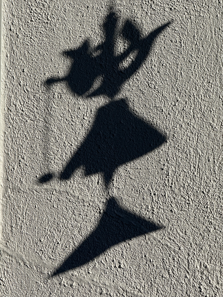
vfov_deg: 16.4
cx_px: 112
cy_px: 148
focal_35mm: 120
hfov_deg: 12.3
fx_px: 1031
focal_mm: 15.66
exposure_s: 1/3344
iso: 50
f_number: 2.8
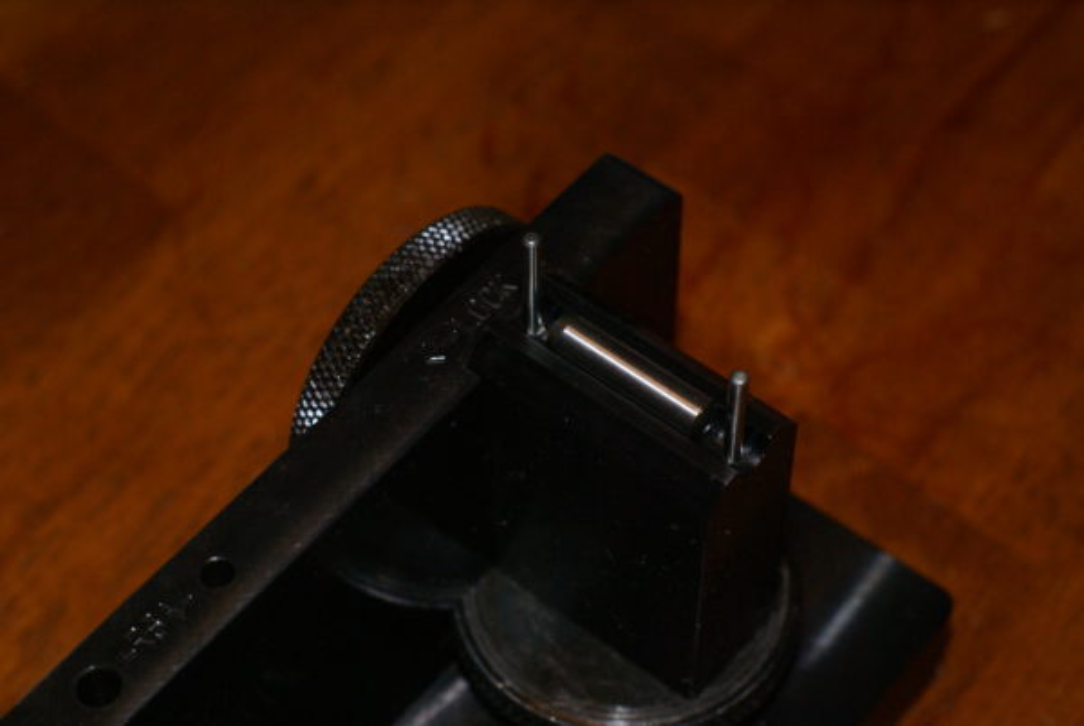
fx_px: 2262
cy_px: 363
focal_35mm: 75
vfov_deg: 18.2
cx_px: 542
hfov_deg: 27.0
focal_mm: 50
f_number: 6.3
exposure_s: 1/80
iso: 400
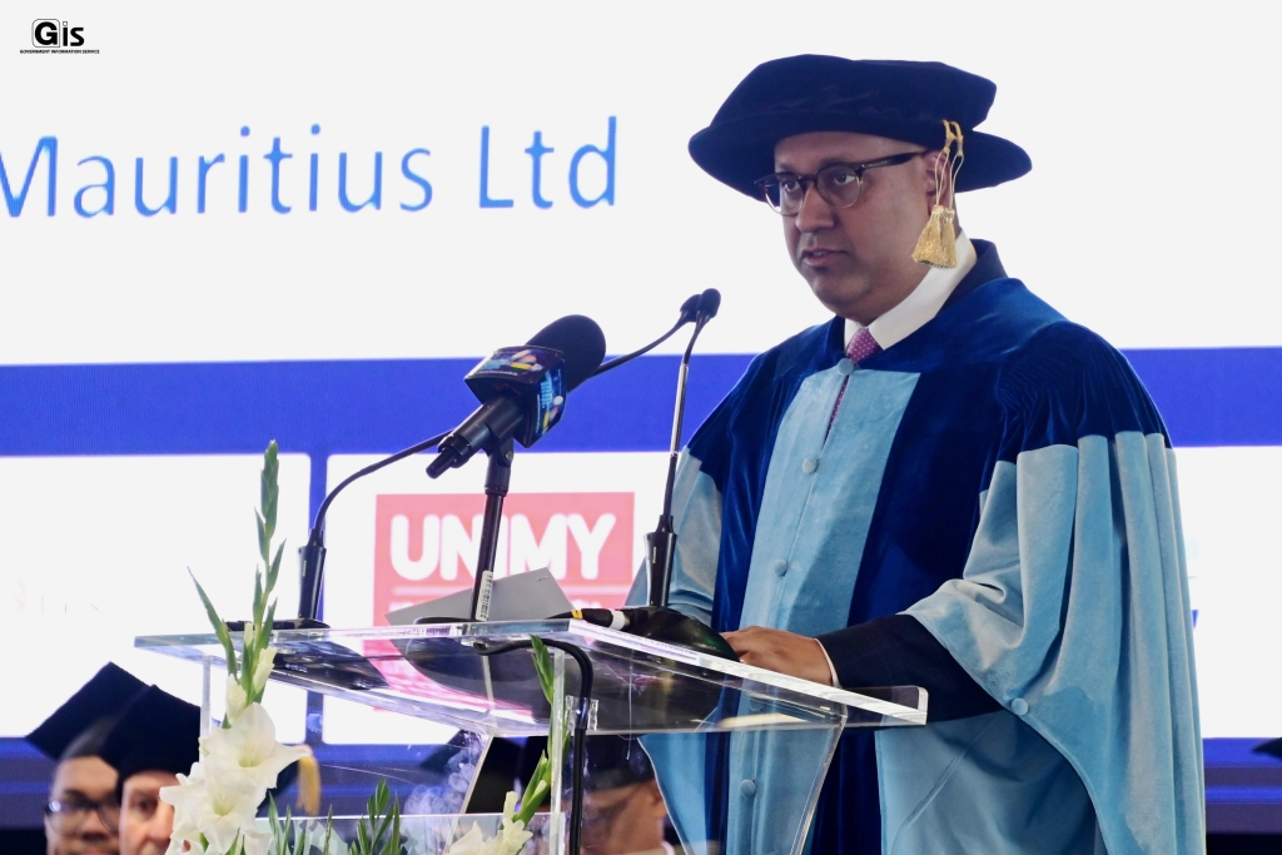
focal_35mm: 230
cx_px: 641
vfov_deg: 6.0
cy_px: 428
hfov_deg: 8.9
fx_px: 8191
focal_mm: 230
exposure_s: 1/160
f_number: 8
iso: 4000
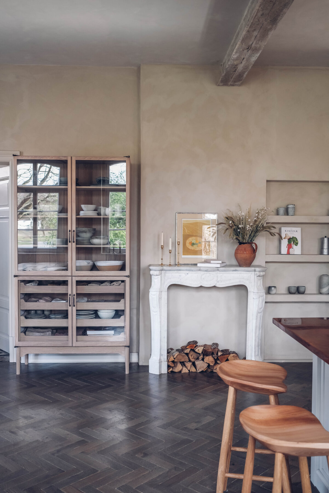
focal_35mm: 35
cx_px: 164
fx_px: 480
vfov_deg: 54.4
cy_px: 246
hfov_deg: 37.9
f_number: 3.6
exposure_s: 1/60
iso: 640
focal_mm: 23
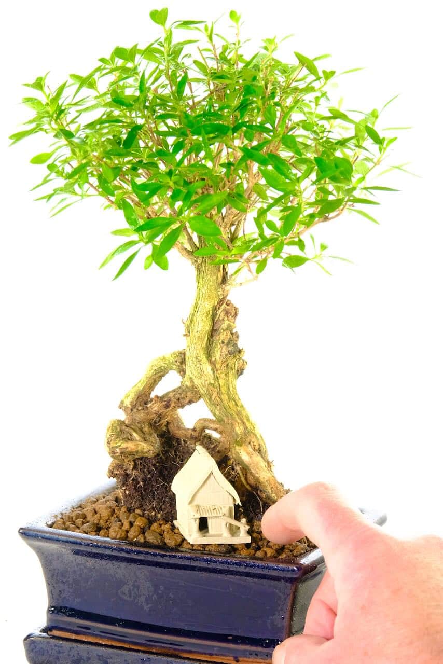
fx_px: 3542
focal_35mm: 192
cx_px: 222
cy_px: 332
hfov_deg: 7.2
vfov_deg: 10.7
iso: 2000
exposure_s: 1/15
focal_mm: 128
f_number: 11
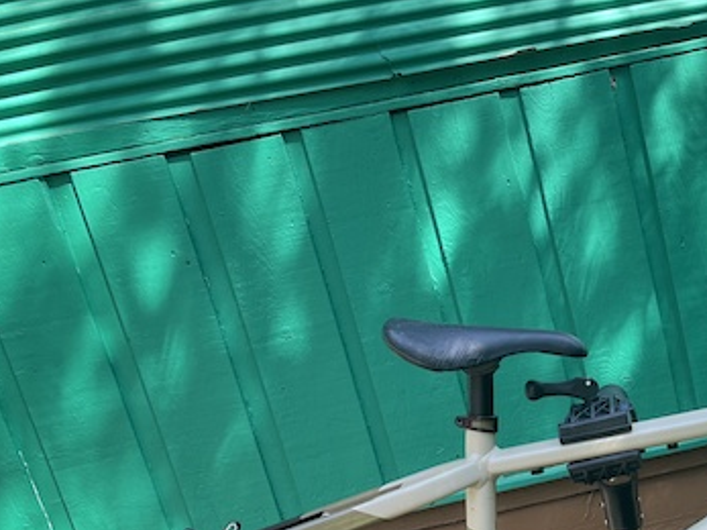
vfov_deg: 23.5
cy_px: 520
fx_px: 1225
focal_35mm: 60
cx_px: 705
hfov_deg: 30.0
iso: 40
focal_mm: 5.1
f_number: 1.6
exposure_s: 1/159
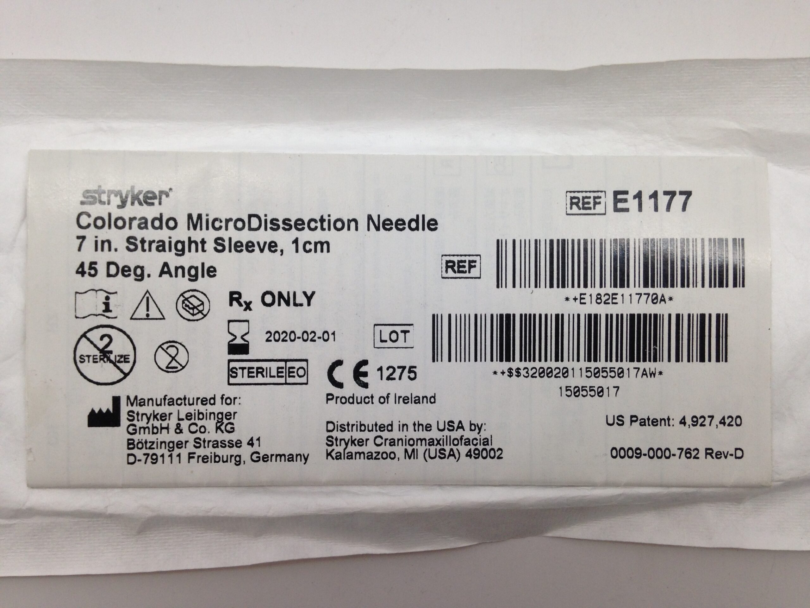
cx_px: 405
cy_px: 304
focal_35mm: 33
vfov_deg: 42.9
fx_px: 772
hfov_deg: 55.4
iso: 64
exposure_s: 1/60
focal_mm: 4.12
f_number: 2.4
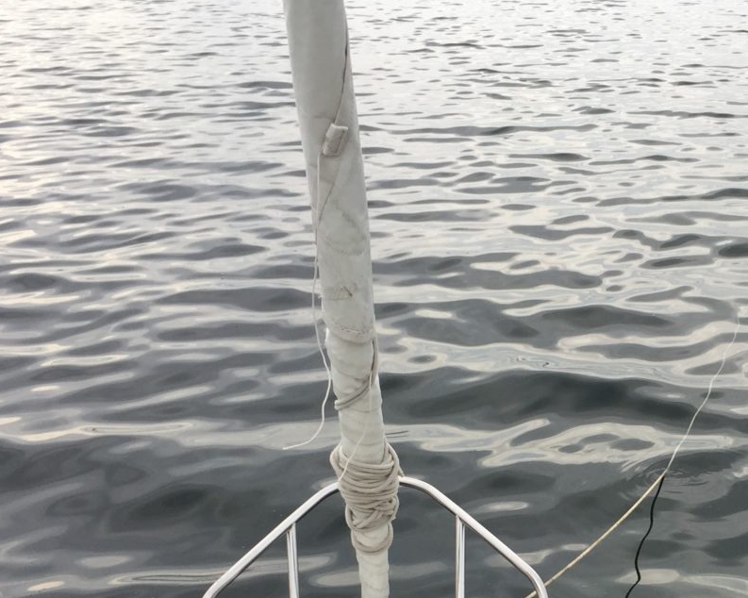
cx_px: 642
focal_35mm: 56
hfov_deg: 32.3
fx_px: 1239
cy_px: 546
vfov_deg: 26.2
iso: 32
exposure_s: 1/151
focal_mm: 4.15
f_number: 2.2
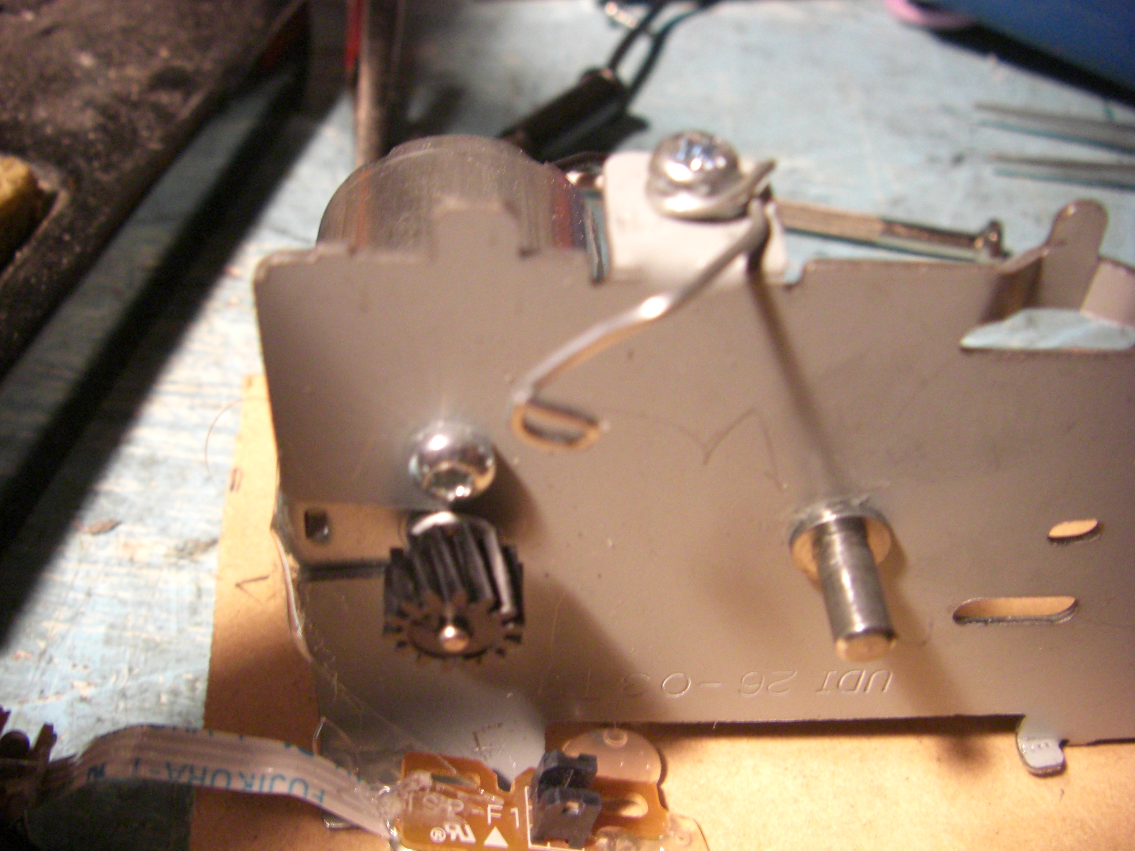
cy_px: 426
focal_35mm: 38
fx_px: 1246
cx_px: 568
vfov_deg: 37.7
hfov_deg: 49.0
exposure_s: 1/30
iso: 400
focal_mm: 6.3
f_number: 3.4
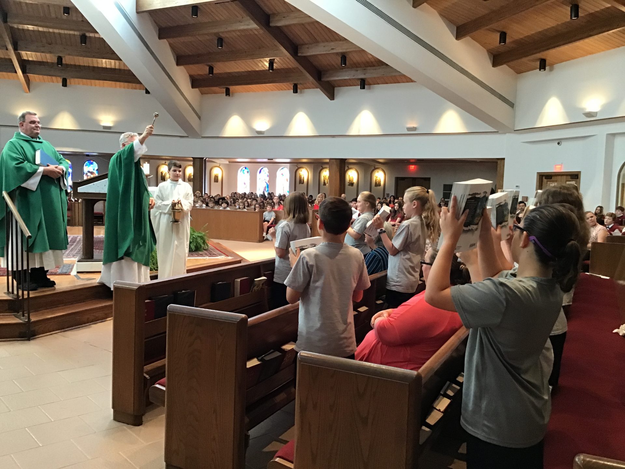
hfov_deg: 58.4
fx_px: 560
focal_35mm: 31
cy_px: 234
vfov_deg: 45.4
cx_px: 312
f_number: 2.4
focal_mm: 3.3
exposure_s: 1/30
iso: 160
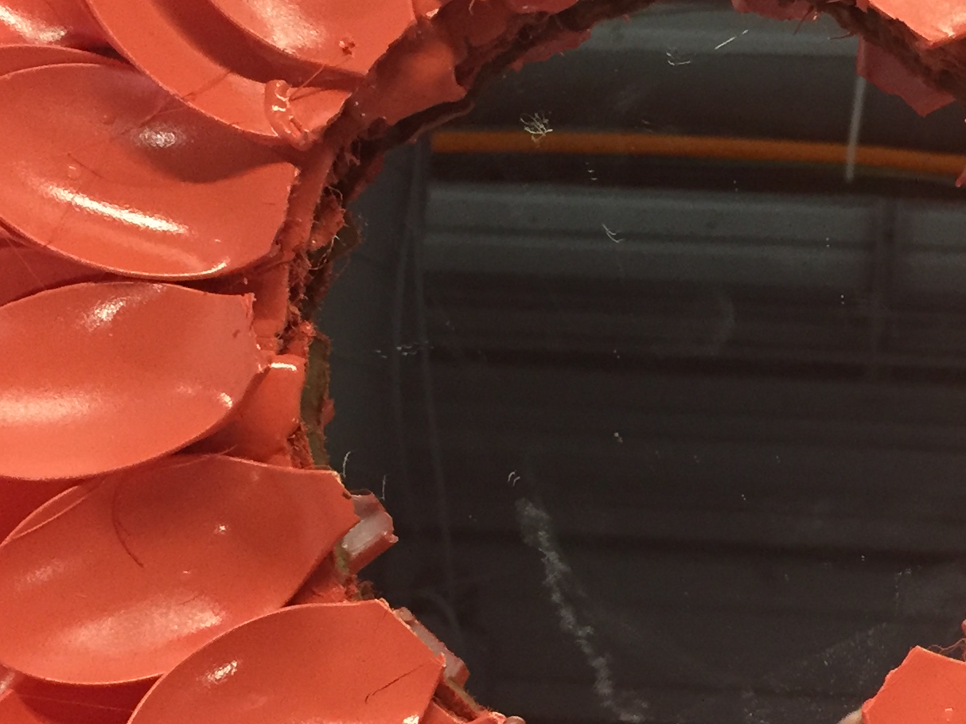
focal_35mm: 78
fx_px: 2176
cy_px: 437
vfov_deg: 18.9
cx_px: 741
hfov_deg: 24.7
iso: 200
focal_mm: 4.15
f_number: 2.2
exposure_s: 1/30
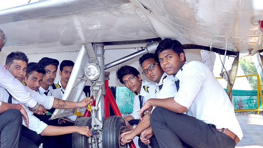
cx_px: 73
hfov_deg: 36.0
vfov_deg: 21.1
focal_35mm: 57
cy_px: 88
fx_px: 398
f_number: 6.3
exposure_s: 1/125
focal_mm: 22
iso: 640
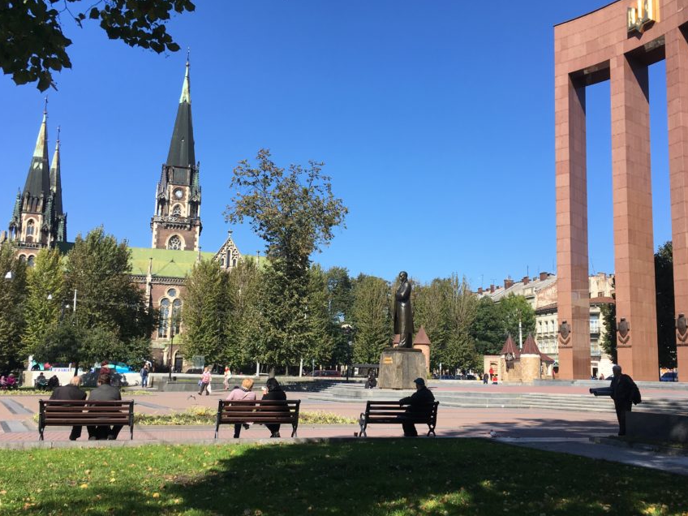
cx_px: 386
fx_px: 696
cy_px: 269
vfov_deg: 40.7
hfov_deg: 52.5
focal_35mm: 35
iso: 25
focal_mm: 4.15
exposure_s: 1/1202
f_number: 2.2
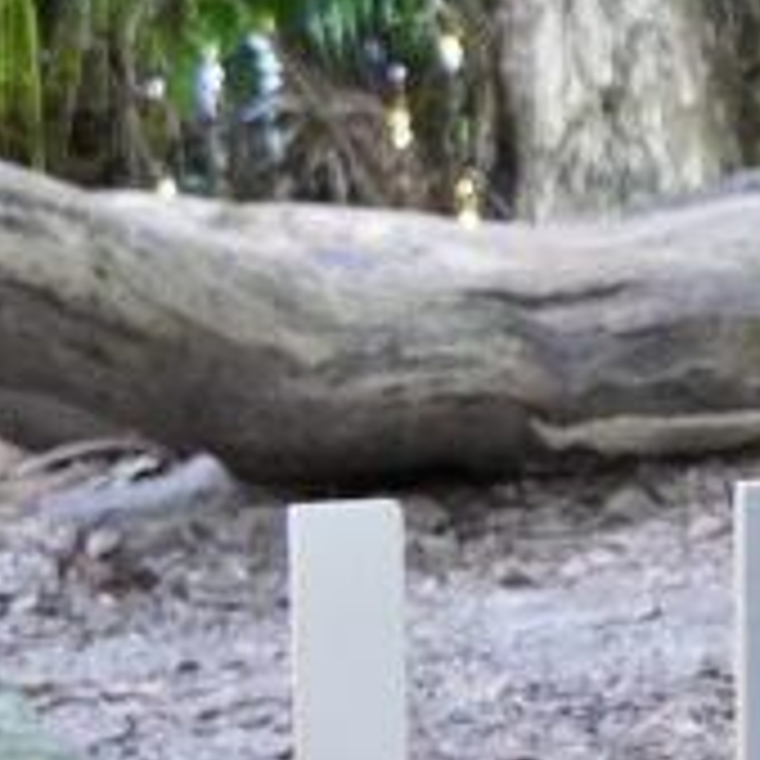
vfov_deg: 6.5
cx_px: 2127
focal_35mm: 268
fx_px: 6665
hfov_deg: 6.1
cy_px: 517
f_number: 4.5
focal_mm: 27
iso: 3200
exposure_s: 1/160
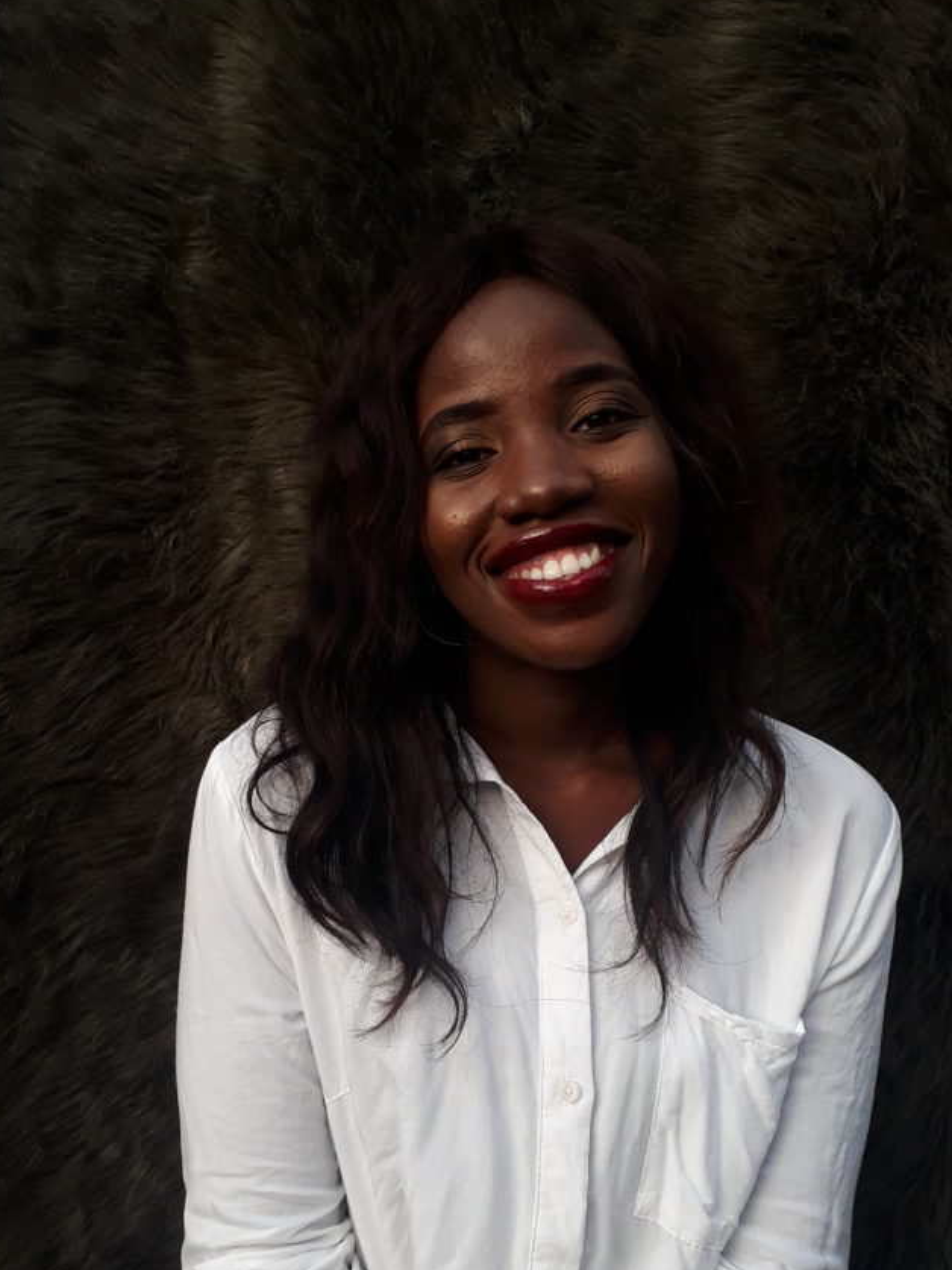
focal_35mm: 33
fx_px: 1211
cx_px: 444
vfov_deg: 55.0
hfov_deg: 42.9
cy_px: 755
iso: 50
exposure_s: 1/50
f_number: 1.9
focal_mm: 3.6
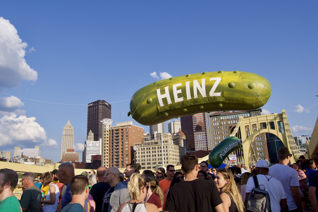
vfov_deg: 47.9
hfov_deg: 67.4
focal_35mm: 27
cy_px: 106
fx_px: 238
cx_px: 159
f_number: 8
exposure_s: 1/500
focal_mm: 18
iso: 180
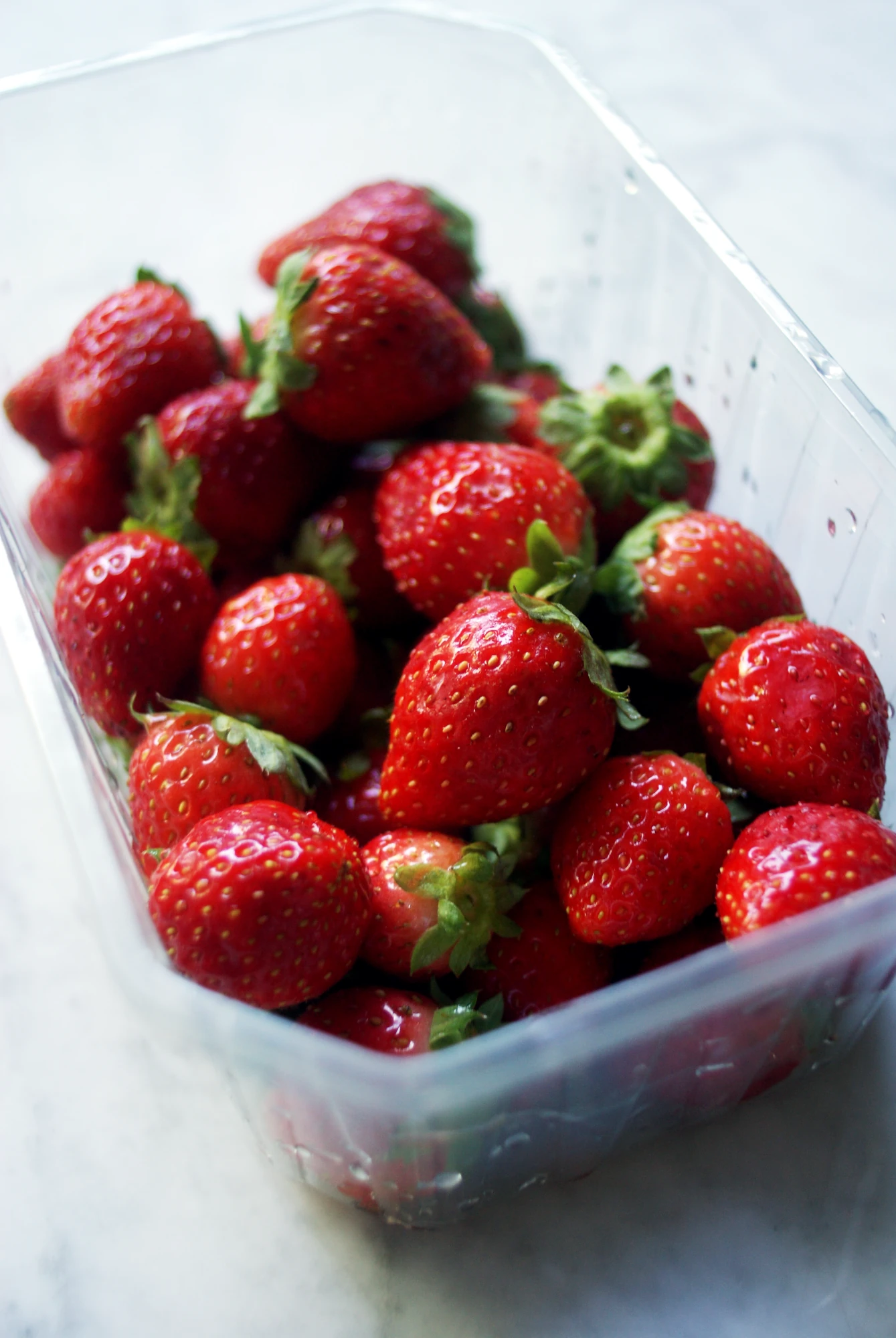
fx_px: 1563
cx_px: 448
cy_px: 669
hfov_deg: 32.0
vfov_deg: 46.3
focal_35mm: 42
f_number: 3.2
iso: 200
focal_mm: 28
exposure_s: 1/30
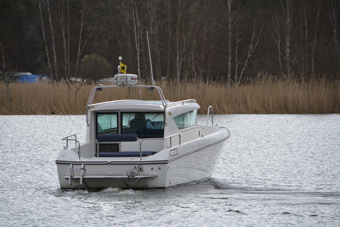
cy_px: 114
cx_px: 170
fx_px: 2054
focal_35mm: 218
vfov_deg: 6.3
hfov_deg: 9.5
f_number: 5.6
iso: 400
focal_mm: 145
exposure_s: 1/1000
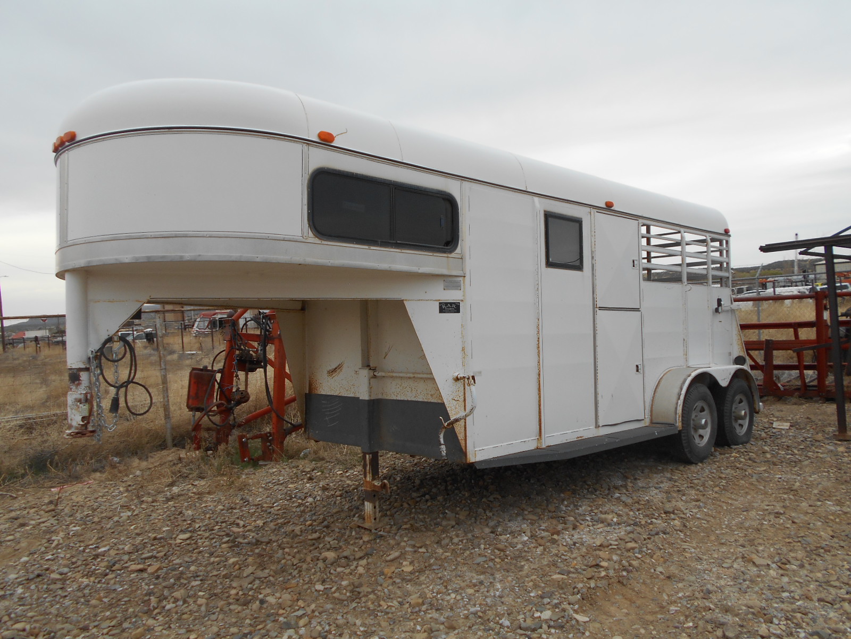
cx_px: 426
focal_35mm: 26
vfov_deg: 53.1
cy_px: 320
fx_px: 639
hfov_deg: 67.3
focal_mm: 4.6
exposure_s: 1/500
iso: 80
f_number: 3.2
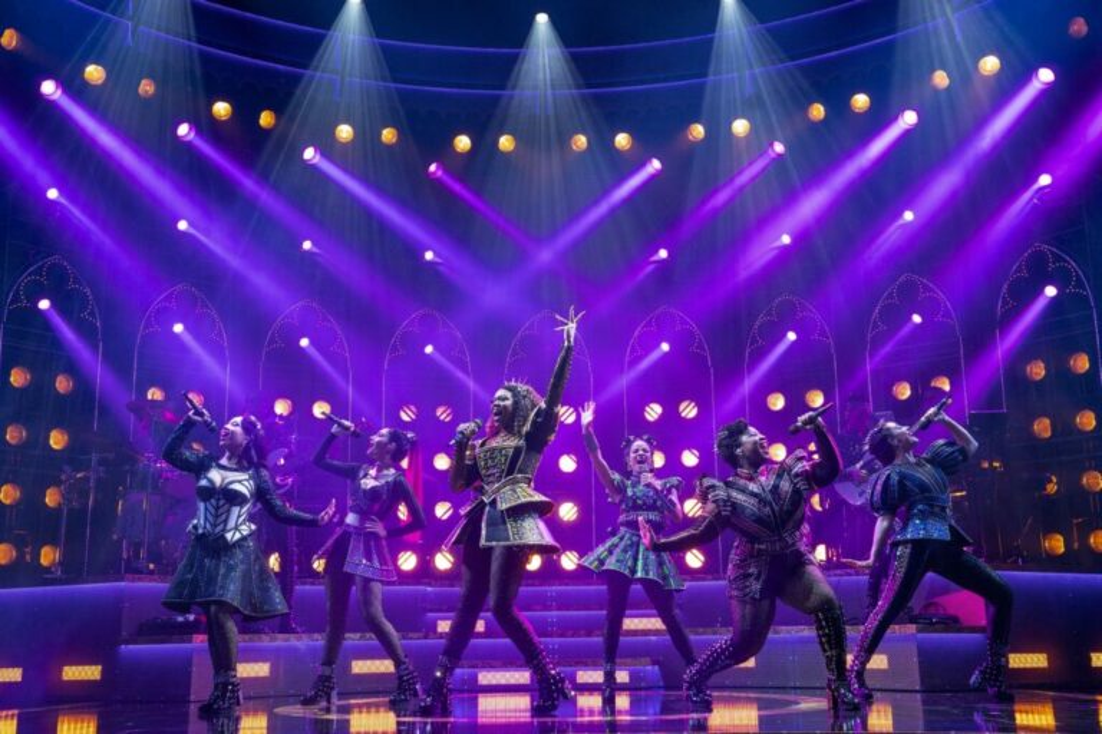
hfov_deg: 45.4
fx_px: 1316
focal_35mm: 43
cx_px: 551
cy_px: 367
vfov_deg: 31.2
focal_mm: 43
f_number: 5.6
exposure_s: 1/320
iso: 3200
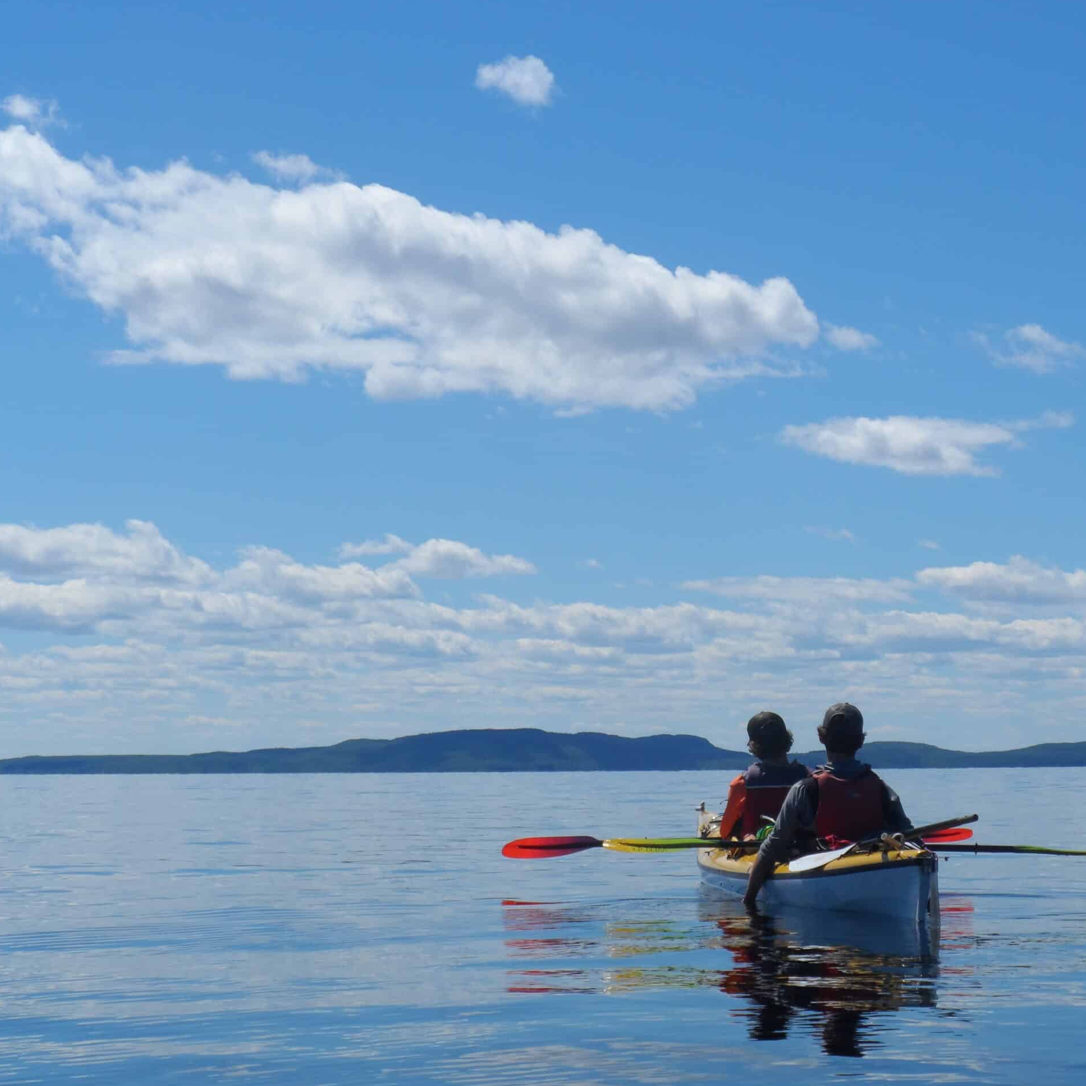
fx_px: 3088
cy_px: 543
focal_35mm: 87
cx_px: 717
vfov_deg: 19.9
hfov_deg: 19.9
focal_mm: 11.9
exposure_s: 1/1000
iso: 80
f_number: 5.5
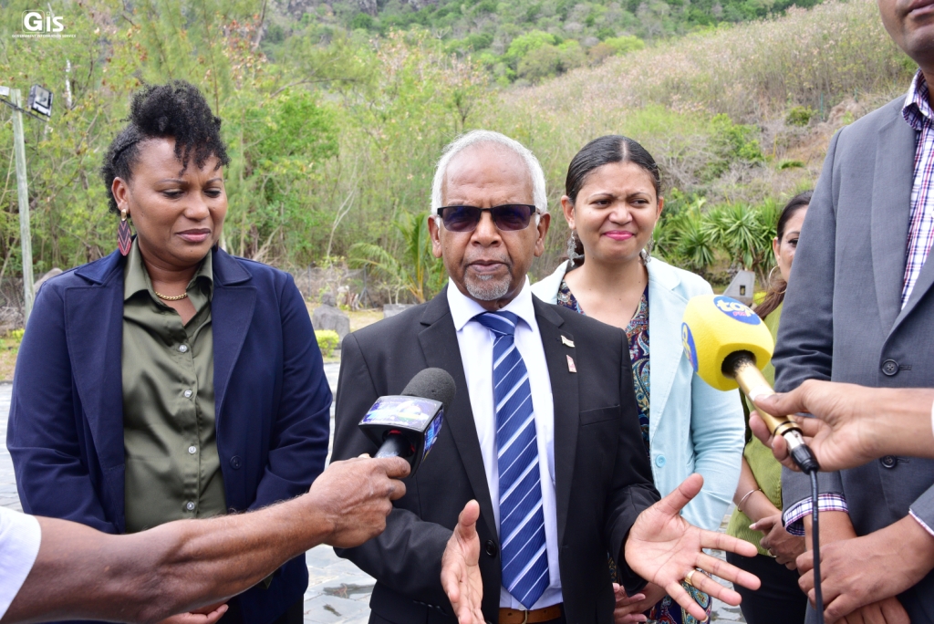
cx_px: 467
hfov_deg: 48.4
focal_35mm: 40
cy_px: 312
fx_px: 1038
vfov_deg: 33.4
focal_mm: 40
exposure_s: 1/200
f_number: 11
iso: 640
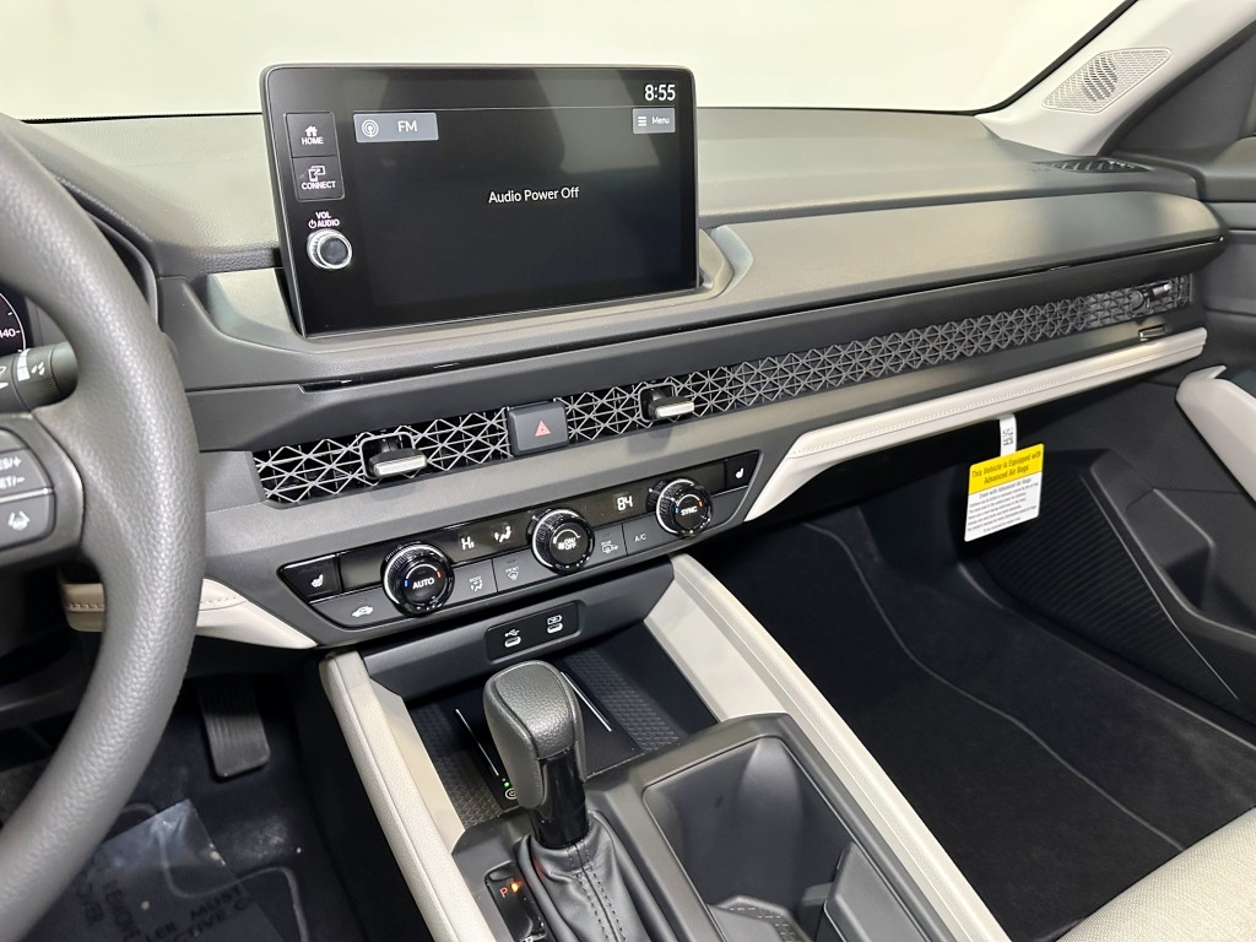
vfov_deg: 56.8
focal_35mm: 24
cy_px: 471
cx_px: 628
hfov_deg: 71.6
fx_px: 871
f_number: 1.78
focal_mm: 6.86
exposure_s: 1/40
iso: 800
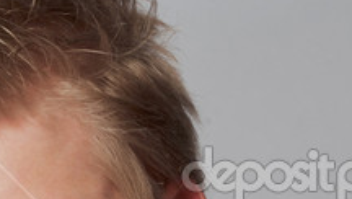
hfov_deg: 7.5
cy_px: 500
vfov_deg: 4.2
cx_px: 332
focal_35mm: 287
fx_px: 2681
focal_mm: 58
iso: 200
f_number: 14
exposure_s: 1/200
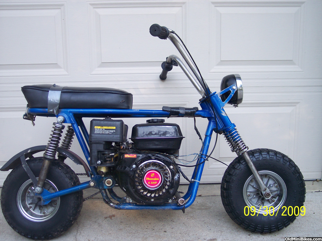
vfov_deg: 37.7
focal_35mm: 38
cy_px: 120
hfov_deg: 49.0
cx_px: 161
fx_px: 353
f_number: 2.8
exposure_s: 1/90
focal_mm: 8
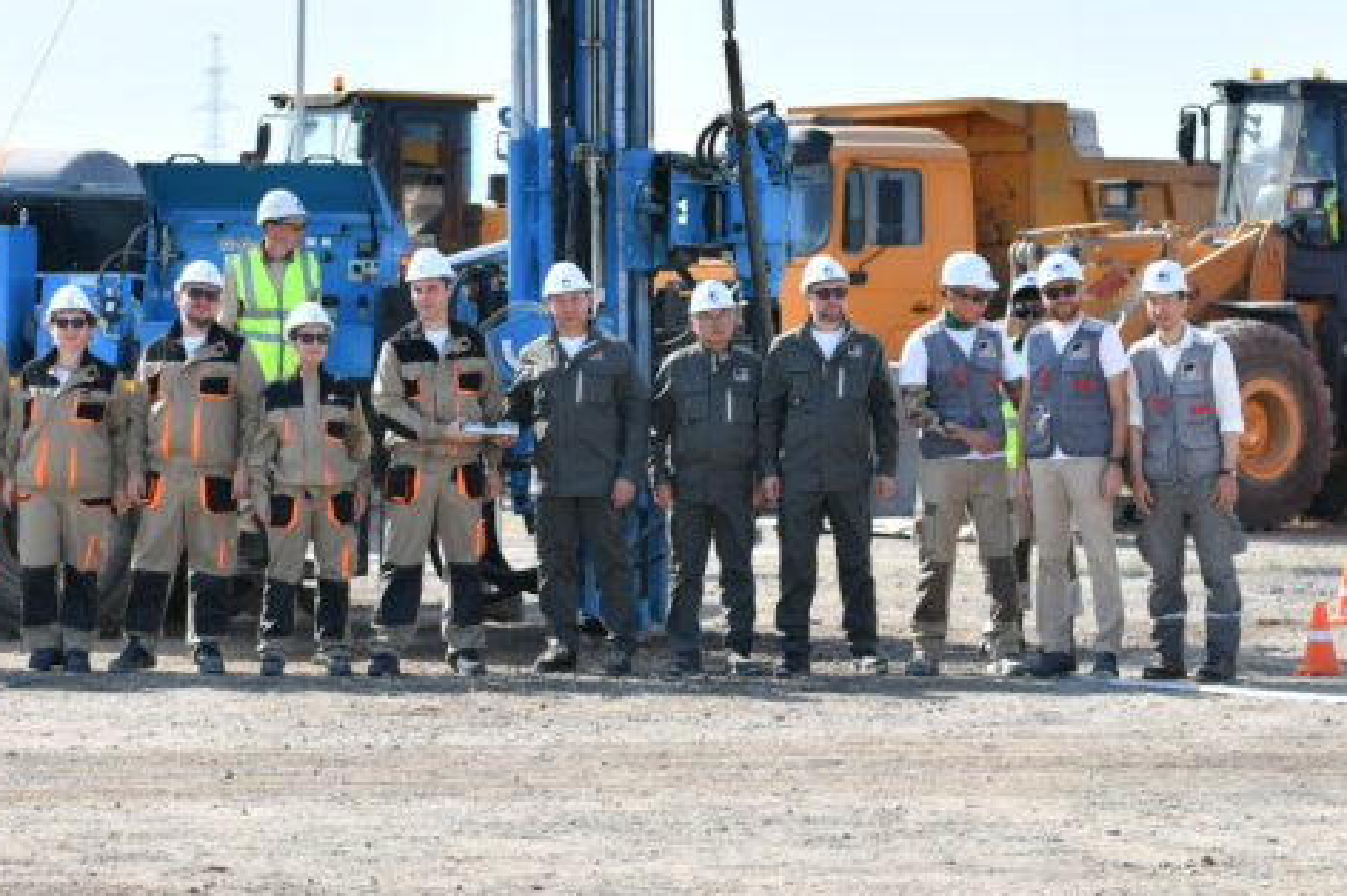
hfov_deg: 12.0
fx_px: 6394
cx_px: 511
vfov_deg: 8.0
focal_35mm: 171
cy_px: 220
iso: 100
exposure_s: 1/1600
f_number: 3.2
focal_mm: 70
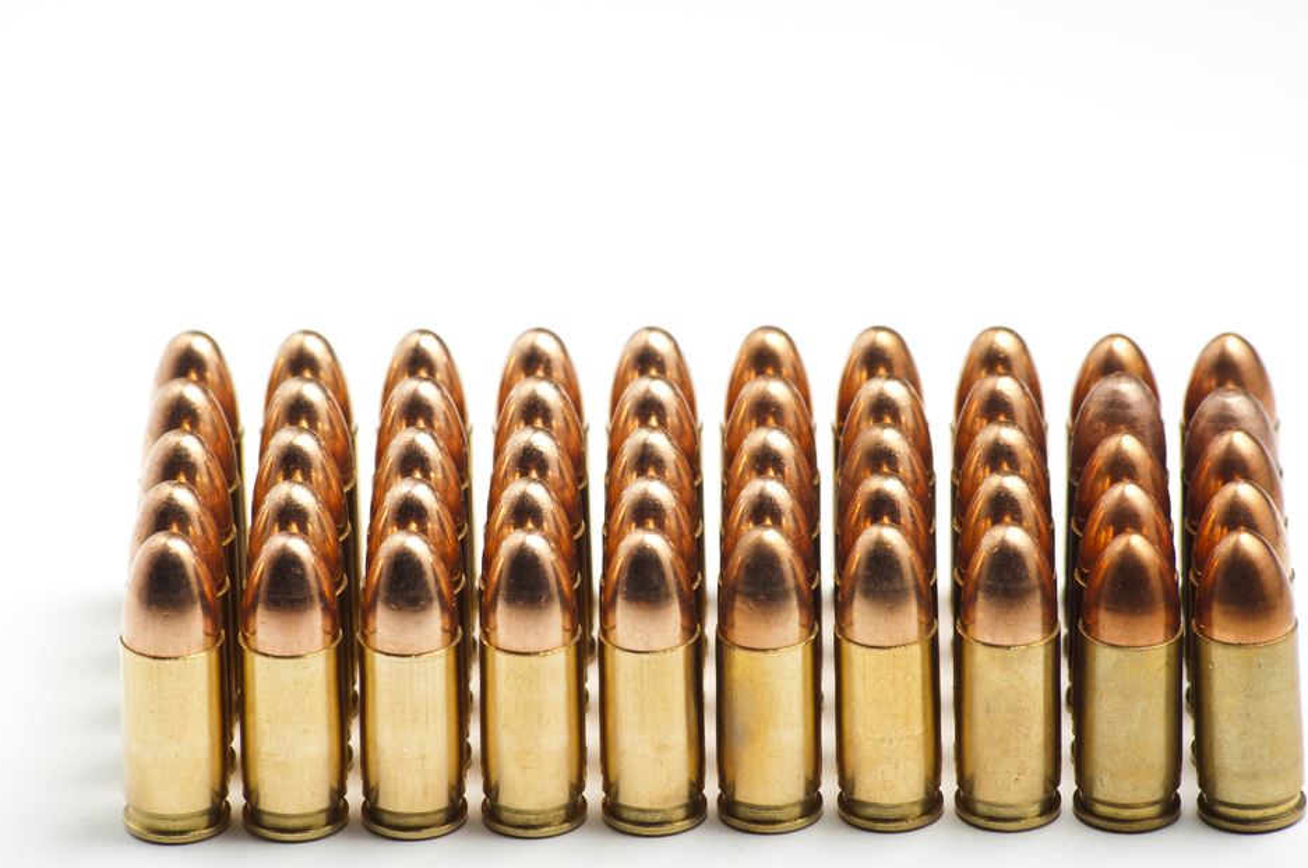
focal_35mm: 176
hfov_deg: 11.7
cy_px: 462
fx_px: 6386
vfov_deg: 7.8
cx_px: 688
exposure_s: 1/250
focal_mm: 110
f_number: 11
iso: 100
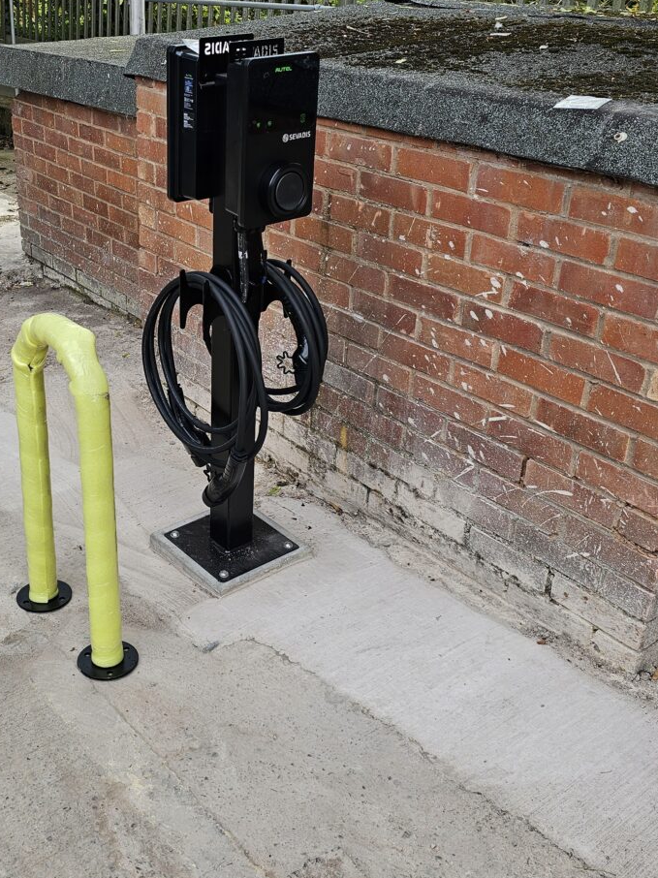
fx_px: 989
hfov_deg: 36.1
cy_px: 350
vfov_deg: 47.6
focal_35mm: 39
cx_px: 176
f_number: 1.7
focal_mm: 6.3
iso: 16
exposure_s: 1/180
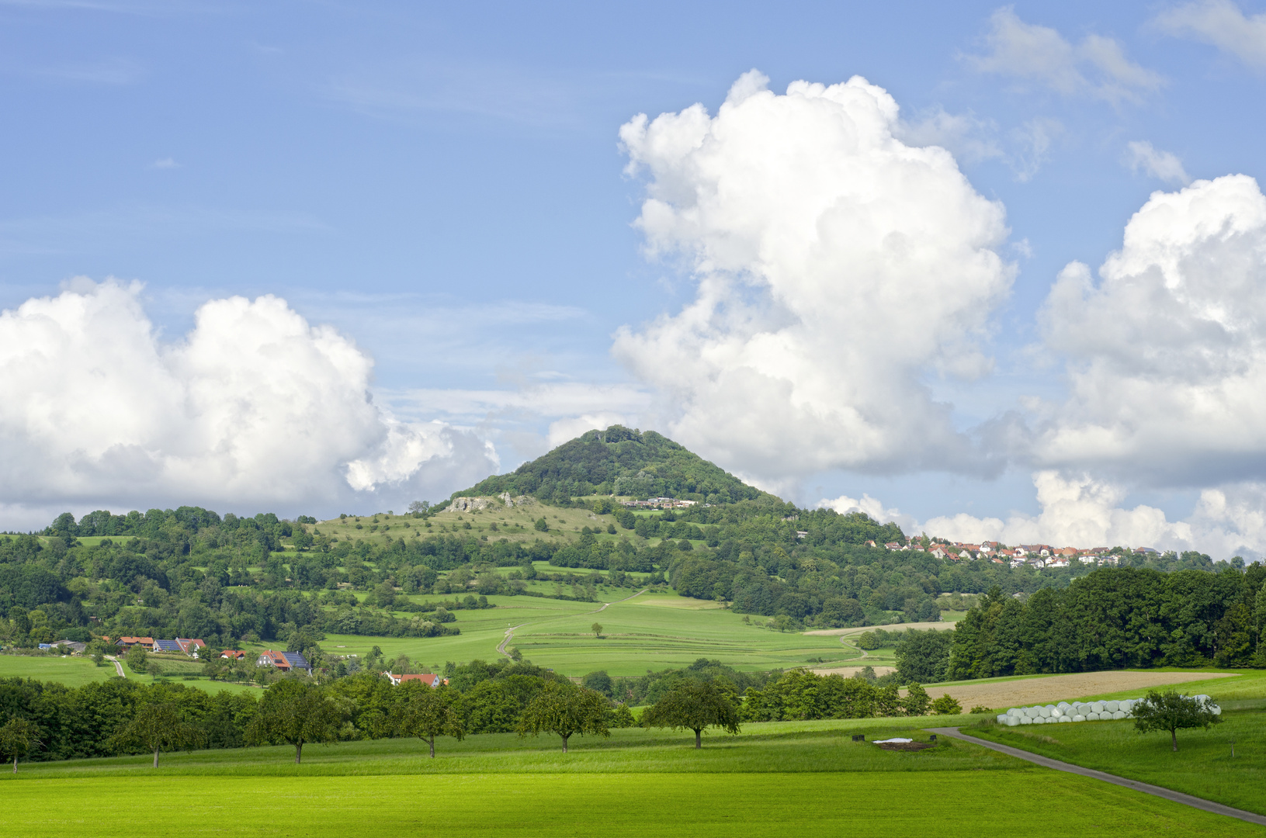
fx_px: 2632
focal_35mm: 75
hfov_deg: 27.0
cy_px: 419
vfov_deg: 18.1
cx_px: 633
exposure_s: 1/320
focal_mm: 50
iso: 100
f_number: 9
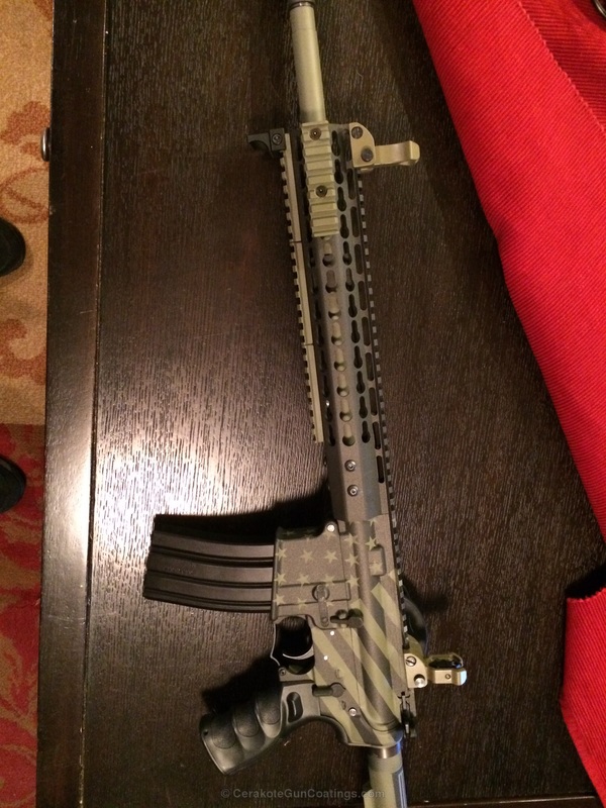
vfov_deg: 61.7
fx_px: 677
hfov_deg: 48.2
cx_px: 303
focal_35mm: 29
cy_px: 404
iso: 400
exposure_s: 1/15
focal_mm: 4.15
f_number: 2.2
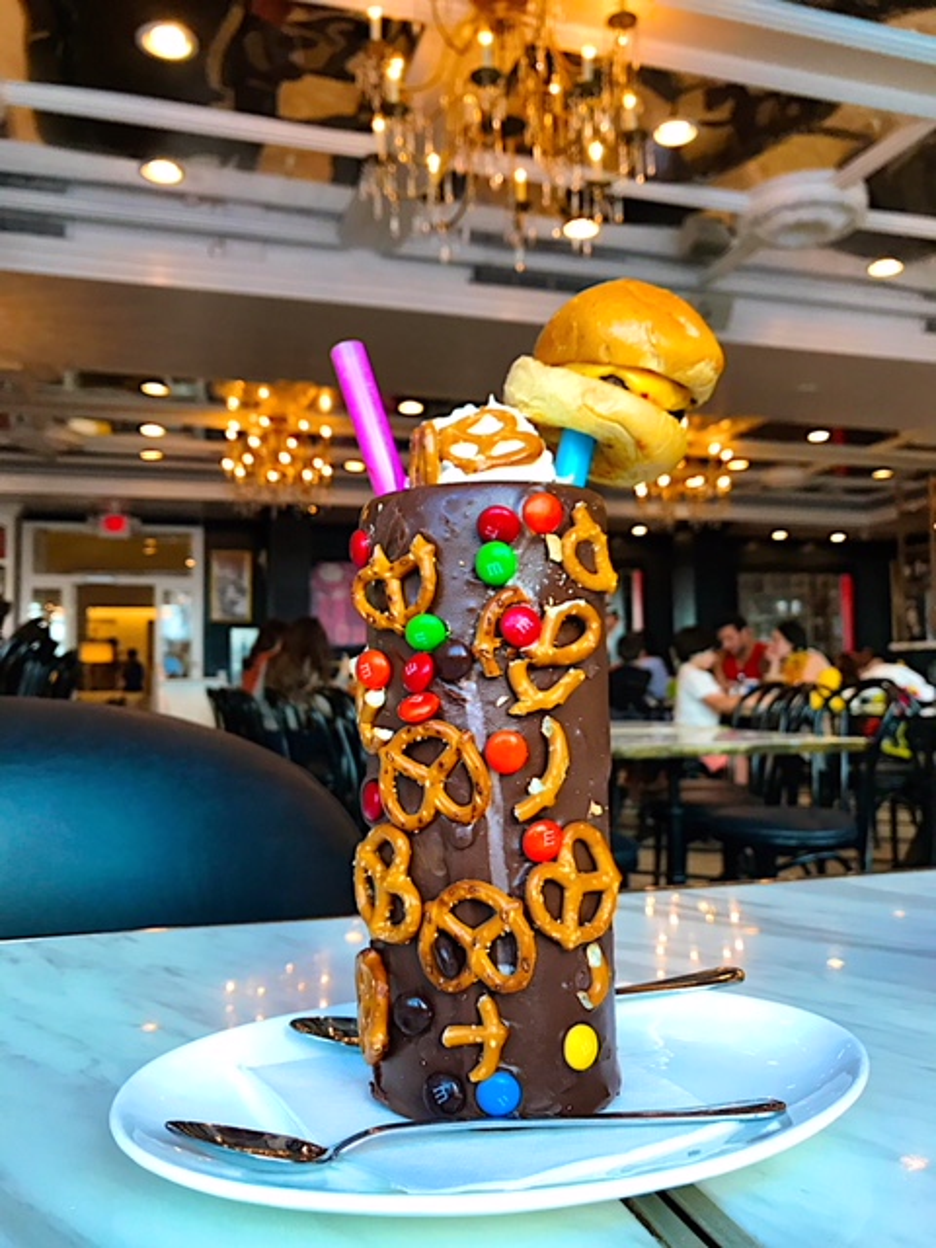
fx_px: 1009
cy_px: 624
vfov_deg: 63.4
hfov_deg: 49.7
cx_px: 468
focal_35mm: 28
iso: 25
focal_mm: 3.99
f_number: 1.8
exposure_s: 1/40
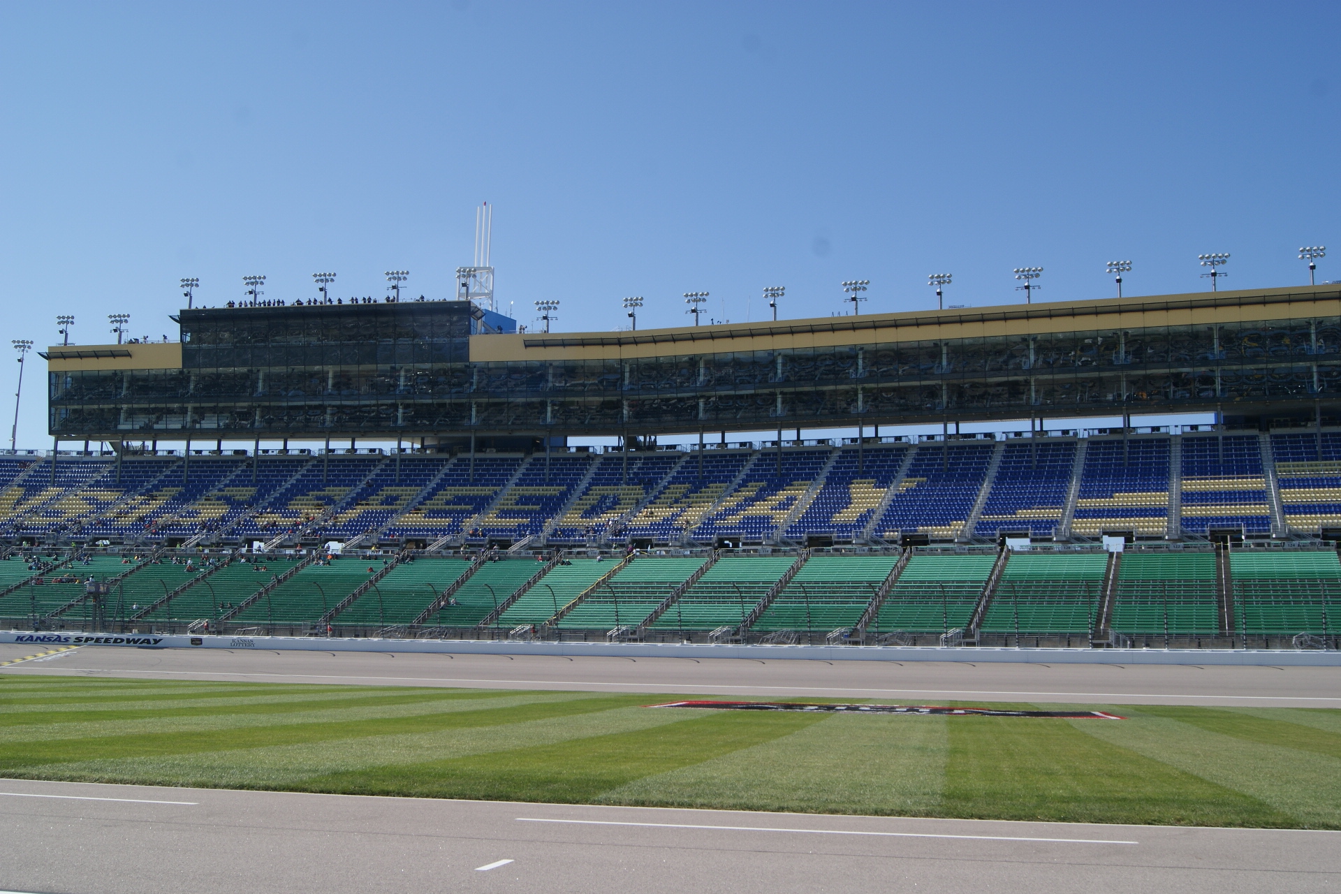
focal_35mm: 36
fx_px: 1341
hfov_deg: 53.1
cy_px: 447
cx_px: 670
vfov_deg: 36.9
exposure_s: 1/160
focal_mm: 24
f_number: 11
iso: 100
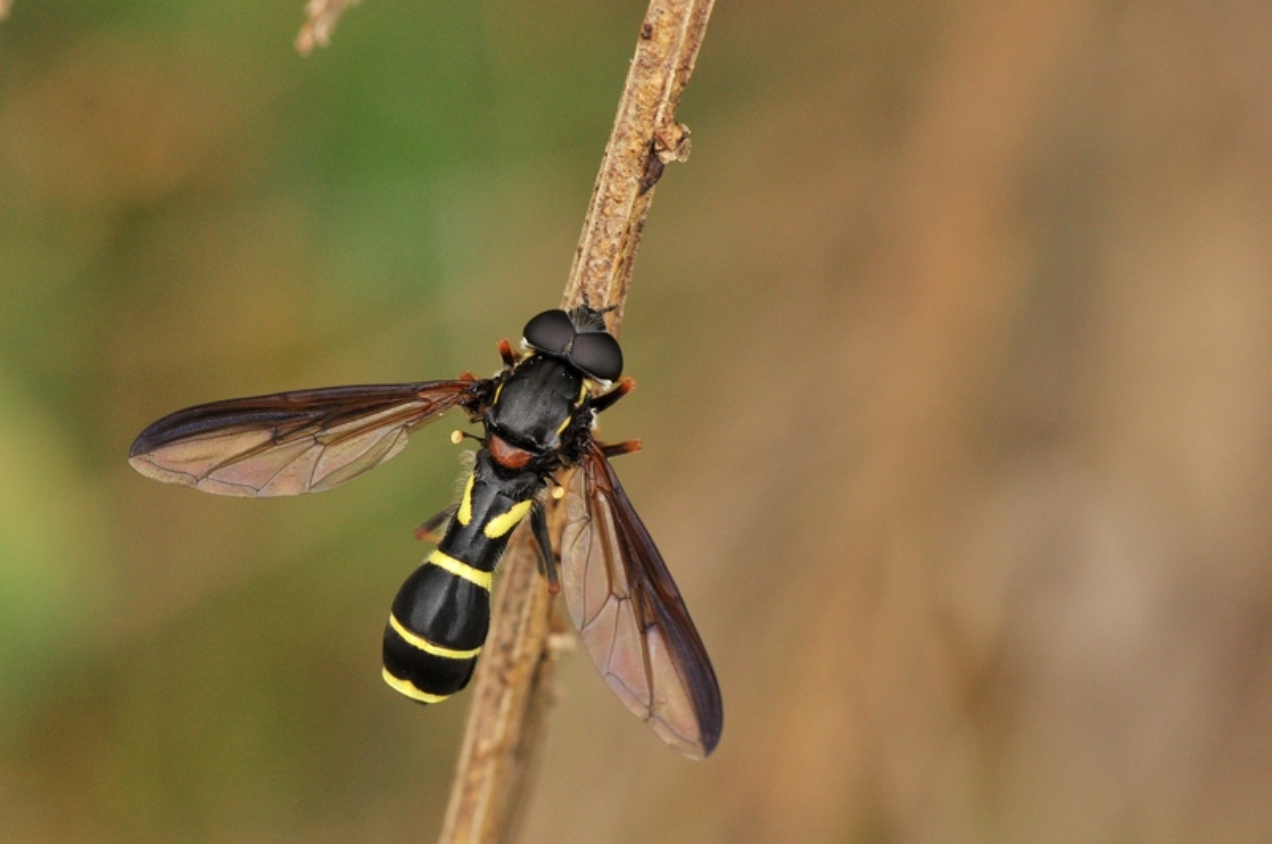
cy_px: 422
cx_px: 636
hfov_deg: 13.7
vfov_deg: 9.1
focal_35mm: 150
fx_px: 5292
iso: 400
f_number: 16
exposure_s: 1/250
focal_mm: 100
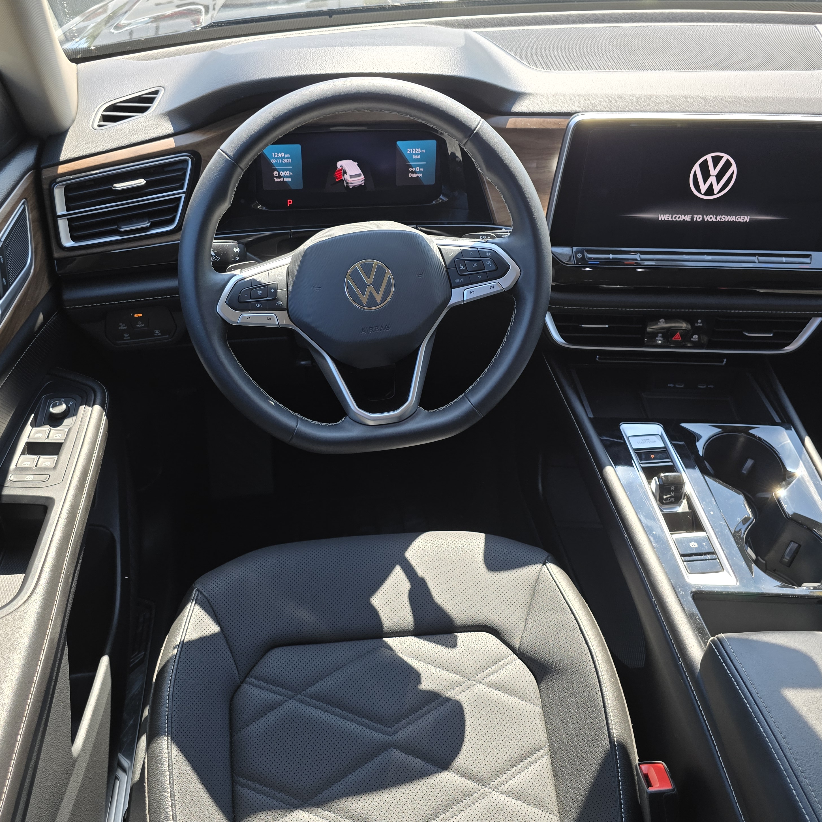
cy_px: 413
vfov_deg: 57.3
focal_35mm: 28
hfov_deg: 57.2
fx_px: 752
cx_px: 380
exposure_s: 1/180
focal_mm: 6.3
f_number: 1.7
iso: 25
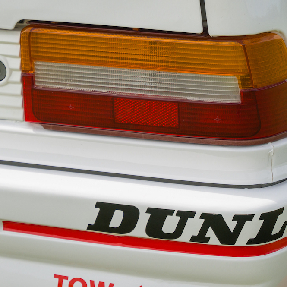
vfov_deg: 9.8
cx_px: 185
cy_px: 73
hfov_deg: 9.8
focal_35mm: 179
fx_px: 1679
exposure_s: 1/800
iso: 200
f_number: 4
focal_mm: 70
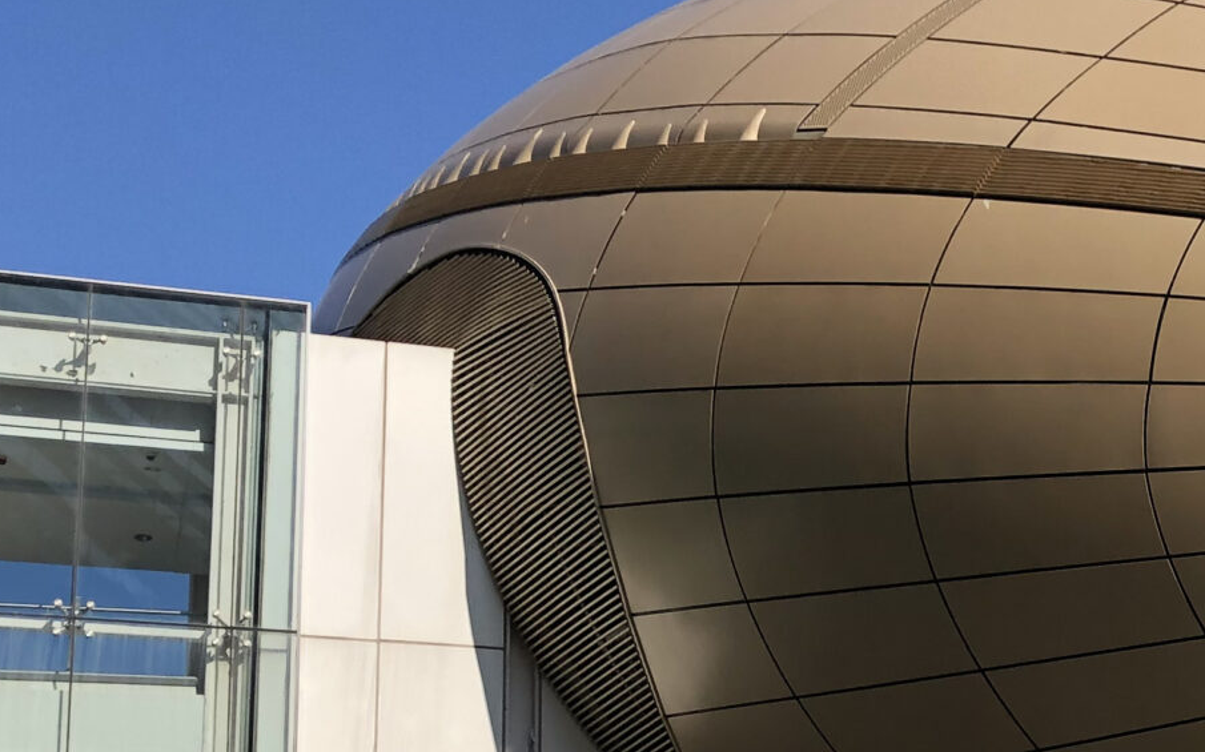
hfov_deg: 23.6
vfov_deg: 15.2
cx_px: 1216
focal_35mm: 84
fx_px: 2758
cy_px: 795
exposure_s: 1/2183
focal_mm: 3.99
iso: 20
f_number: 1.8
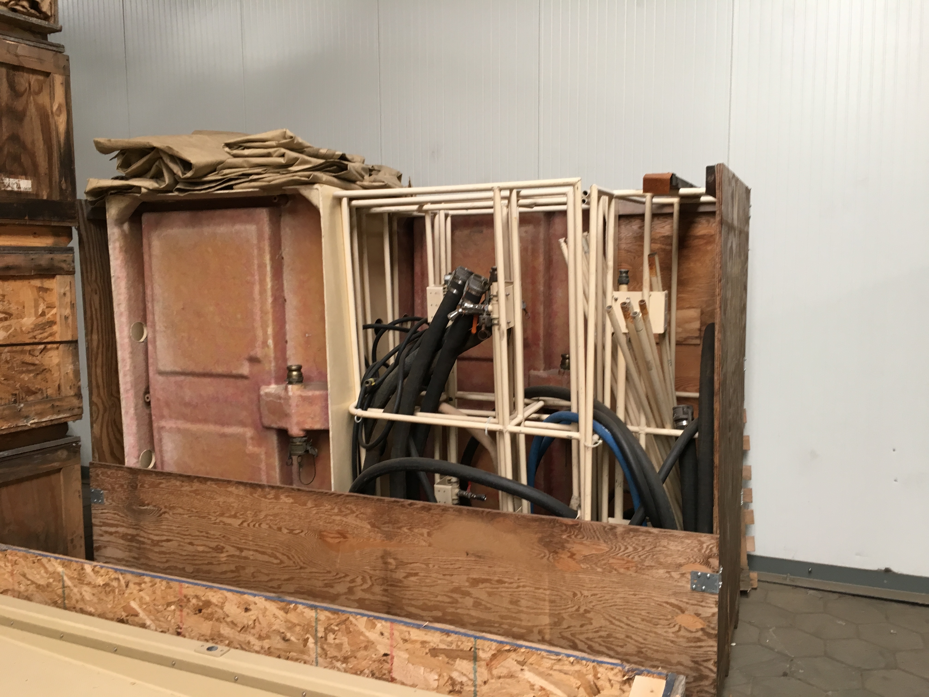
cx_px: 464
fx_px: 778
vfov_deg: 48.2
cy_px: 348
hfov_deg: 61.7
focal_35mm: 29
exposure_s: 1/33
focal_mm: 4.15
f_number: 2.2
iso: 80
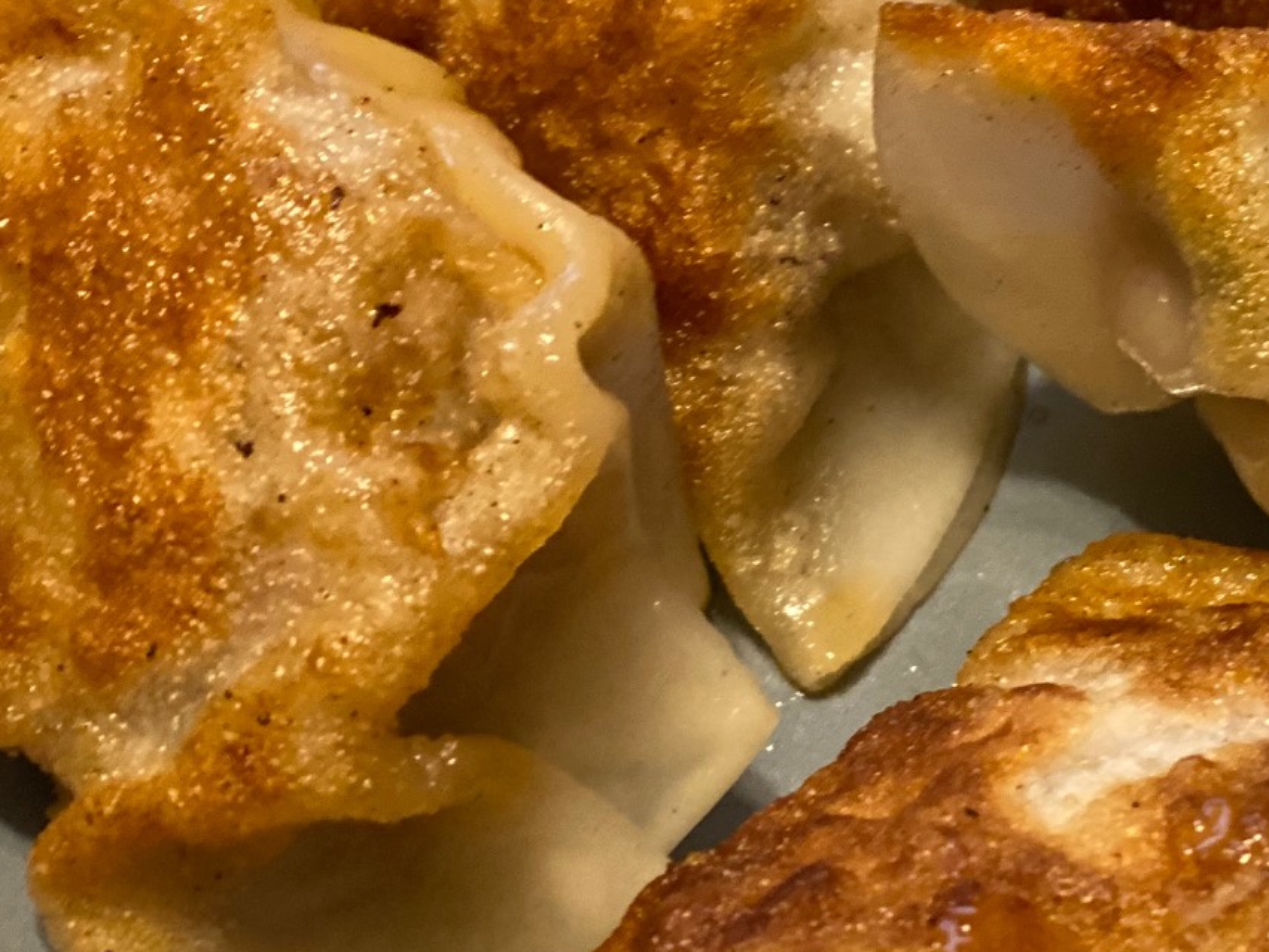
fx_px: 4509
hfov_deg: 15.6
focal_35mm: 123
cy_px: 280
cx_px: 1405
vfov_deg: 12.0
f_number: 2
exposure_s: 1/24
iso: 400
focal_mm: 6
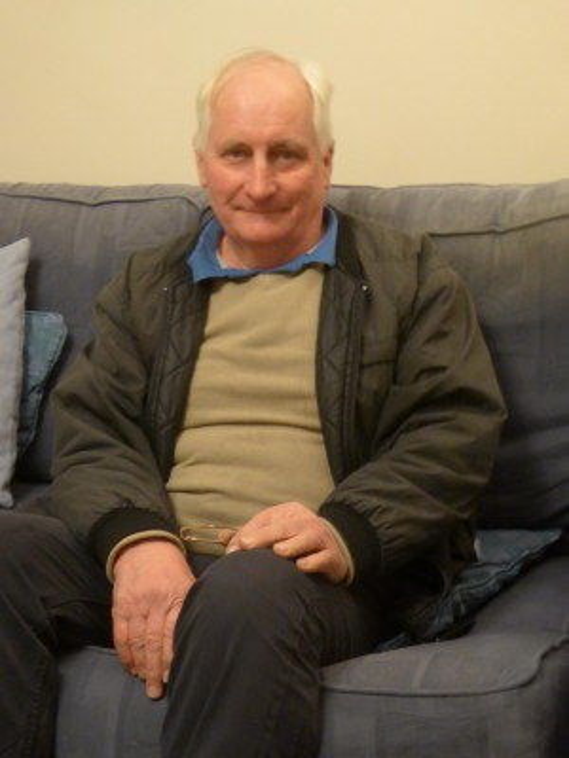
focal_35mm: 53
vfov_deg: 36.2
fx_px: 1162
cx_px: 284
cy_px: 379
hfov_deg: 27.5
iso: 500
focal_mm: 9
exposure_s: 1/4
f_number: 4.1
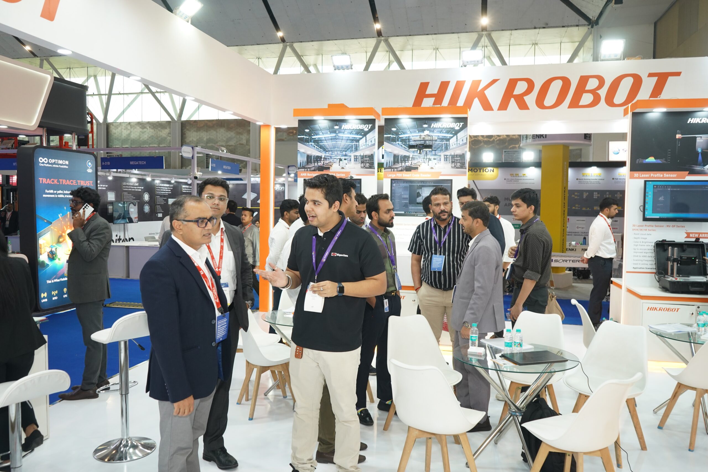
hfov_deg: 65.5
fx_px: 551
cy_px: 236
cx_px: 354
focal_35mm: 28
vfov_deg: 46.4
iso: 1600
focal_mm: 28
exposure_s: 1/160
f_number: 5.6
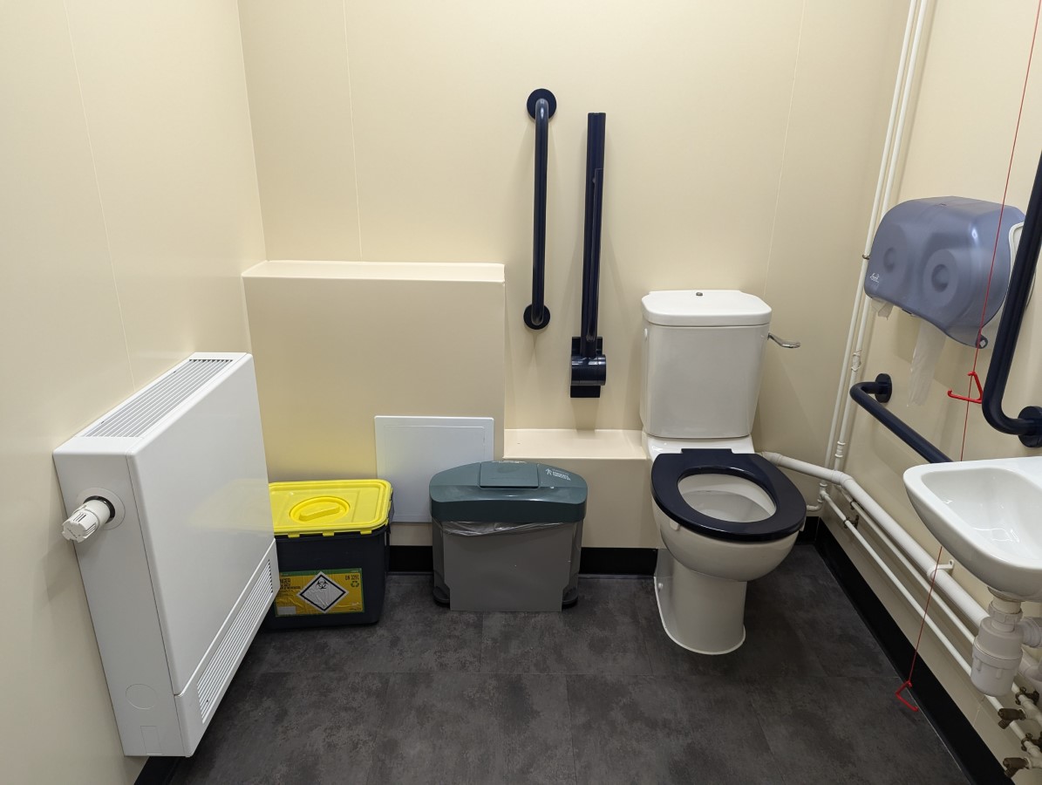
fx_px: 724
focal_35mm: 24
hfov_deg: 71.5
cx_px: 521
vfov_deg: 56.9
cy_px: 392
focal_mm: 6.81
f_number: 1.85
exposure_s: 1/100
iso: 241
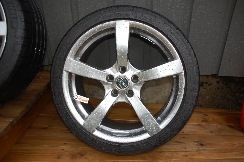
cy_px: 81
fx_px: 223
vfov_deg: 39.9
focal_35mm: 33
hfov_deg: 57.3
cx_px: 122
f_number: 4
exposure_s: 1/60
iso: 400
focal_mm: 22
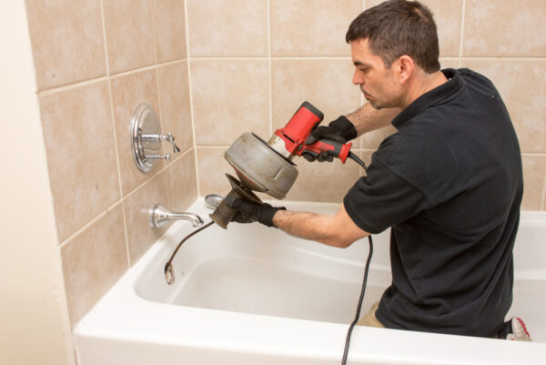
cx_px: 273
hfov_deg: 54.4
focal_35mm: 35
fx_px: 531
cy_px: 182
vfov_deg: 37.9
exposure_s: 1/80
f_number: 11
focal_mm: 35
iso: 400
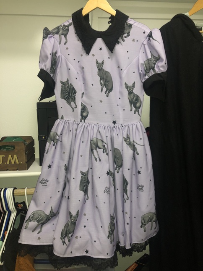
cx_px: 102
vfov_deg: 63.4
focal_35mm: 28
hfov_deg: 49.8
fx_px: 219
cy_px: 136
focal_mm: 4
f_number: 1.8
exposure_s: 1/15
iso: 80
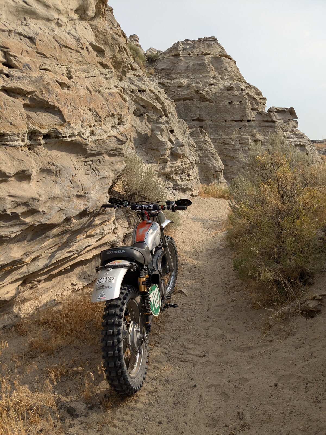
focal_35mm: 27
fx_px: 339
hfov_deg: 51.4
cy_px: 218
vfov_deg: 65.3
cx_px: 163
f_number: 1.73
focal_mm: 4.38
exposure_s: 1/4673
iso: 75
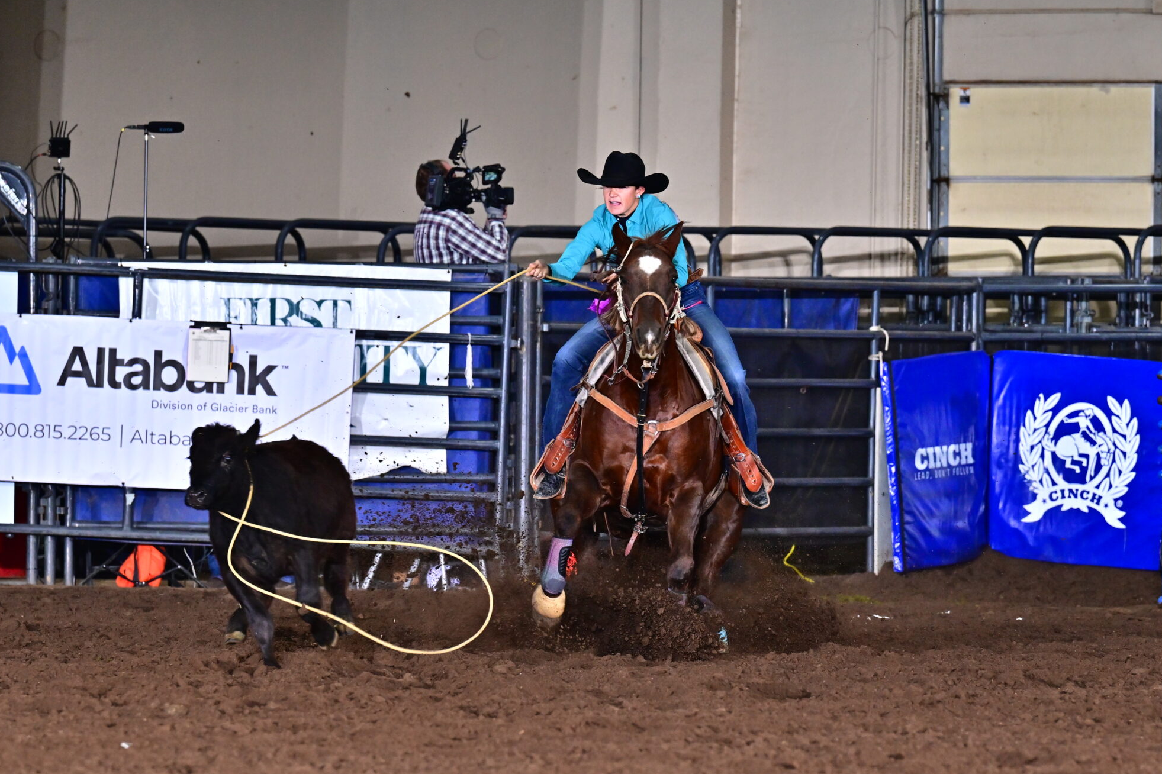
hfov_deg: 6.6
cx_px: 564
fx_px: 10101
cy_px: 391
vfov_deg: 4.4
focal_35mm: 313
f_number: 5.6
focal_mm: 200
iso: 1000
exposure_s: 1/250
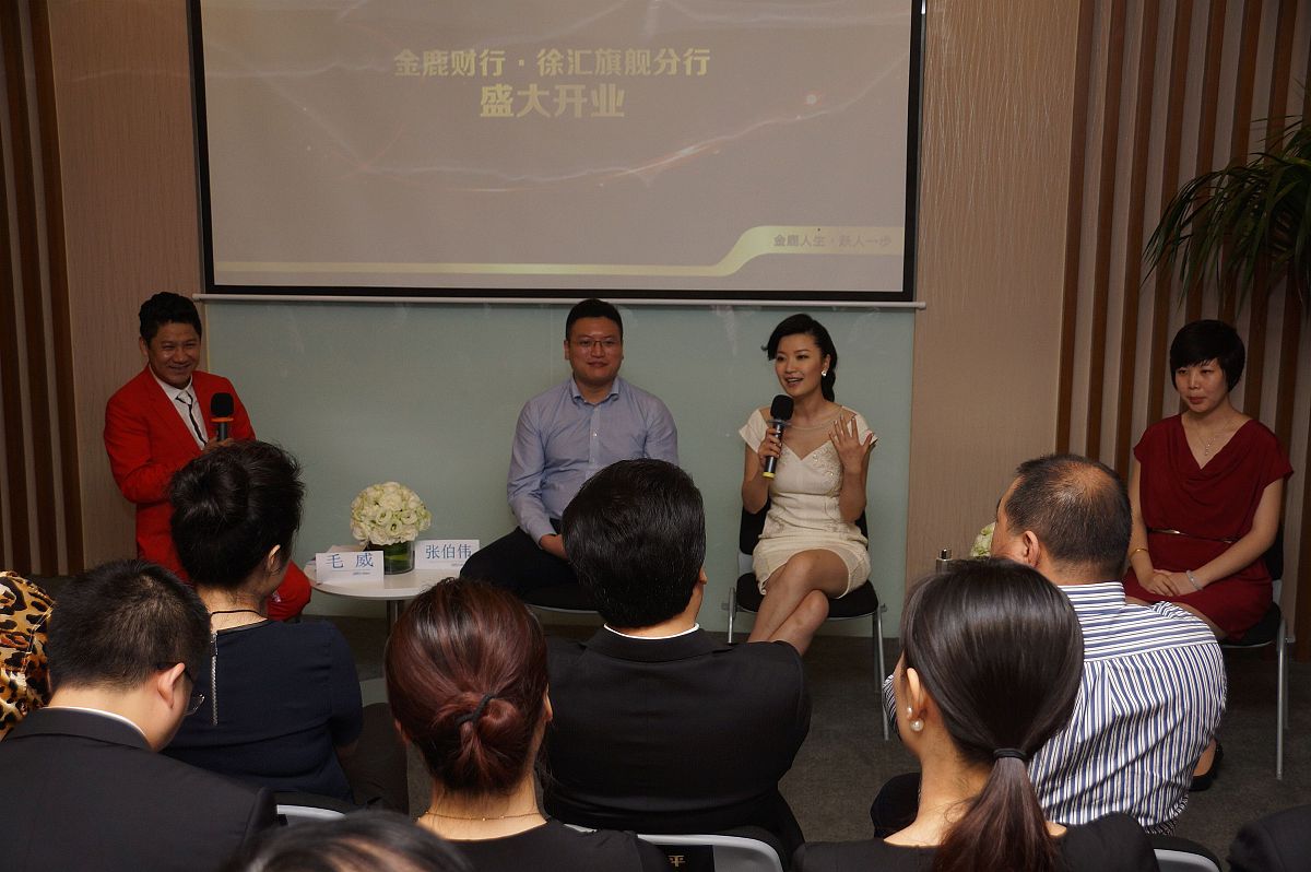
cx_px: 656
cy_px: 436
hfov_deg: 46.4
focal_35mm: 42
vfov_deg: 31.8
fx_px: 1528
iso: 200
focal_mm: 28
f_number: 5
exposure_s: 1/100
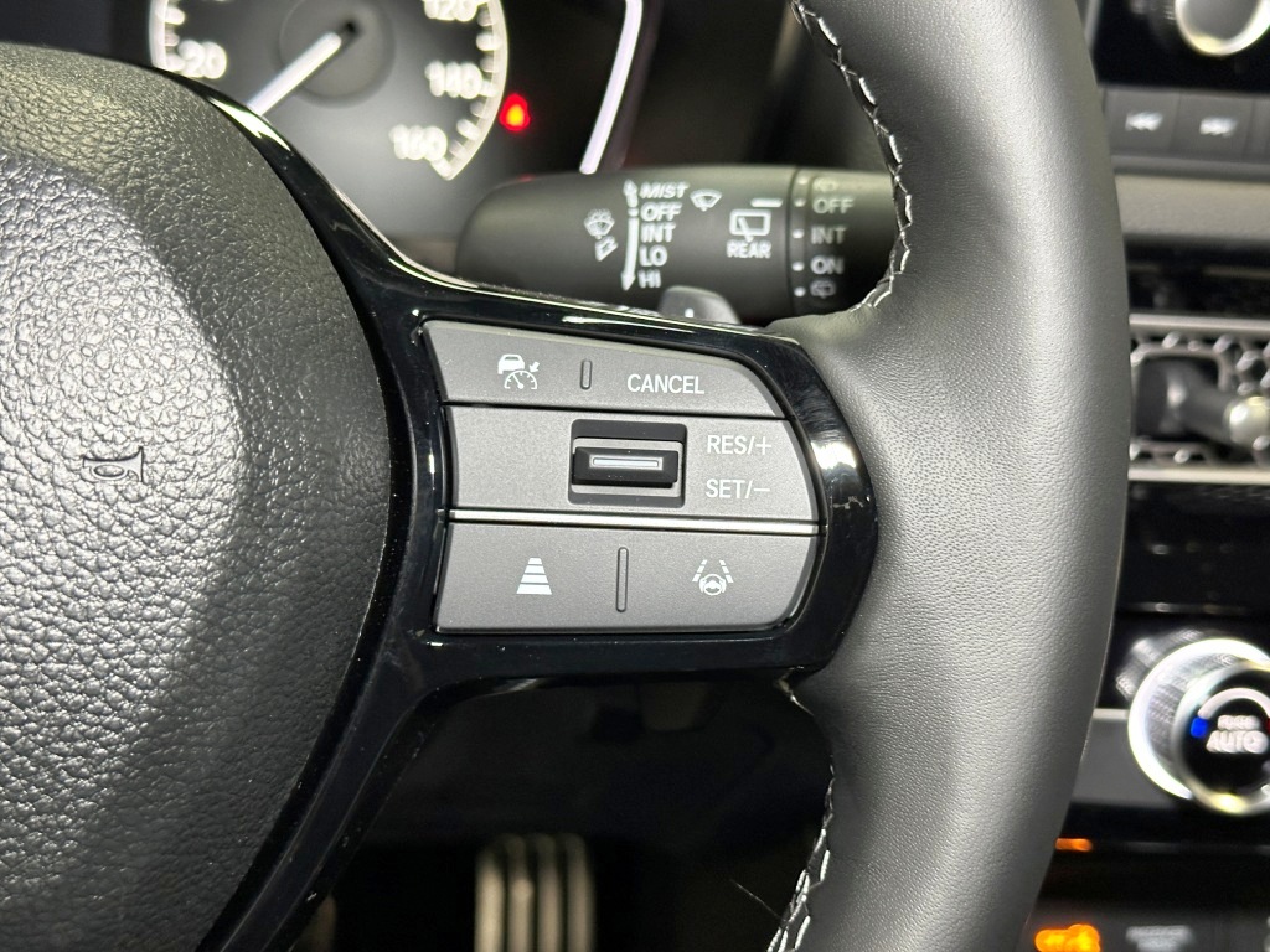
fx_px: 1761
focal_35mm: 48
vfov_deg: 30.3
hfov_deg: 39.7
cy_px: 476
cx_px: 635
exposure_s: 1/40
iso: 400
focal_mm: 6.86
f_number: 1.78
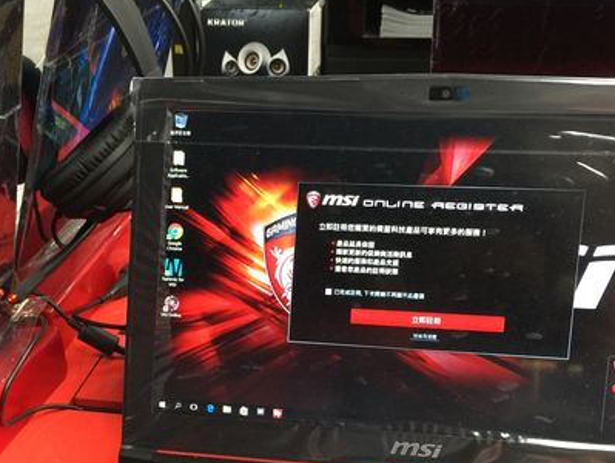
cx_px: 205
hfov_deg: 31.4
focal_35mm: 61
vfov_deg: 23.2
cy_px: 444
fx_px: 1085
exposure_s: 1/15
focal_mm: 4.15
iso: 80
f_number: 2.2
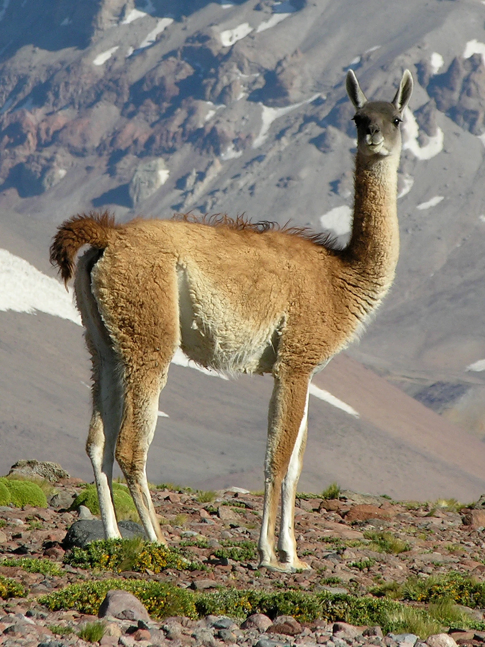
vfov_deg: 5.7
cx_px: 242
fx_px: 6538
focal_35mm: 350
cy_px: 324
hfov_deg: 4.2
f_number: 7.4
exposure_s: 1/213
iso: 50
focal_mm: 89
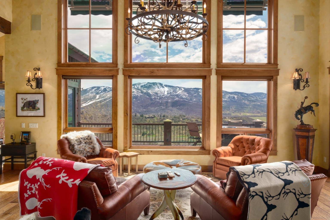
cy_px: 110
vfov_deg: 55.1
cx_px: 165
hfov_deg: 76.1
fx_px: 211
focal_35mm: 23
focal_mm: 23
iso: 500
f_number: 9
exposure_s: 1/80
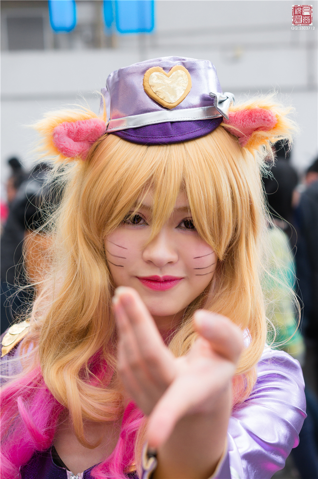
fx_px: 996
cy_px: 240
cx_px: 159
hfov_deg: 18.1
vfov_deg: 27.0
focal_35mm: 75
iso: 400
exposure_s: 1/60
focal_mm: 50
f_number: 4
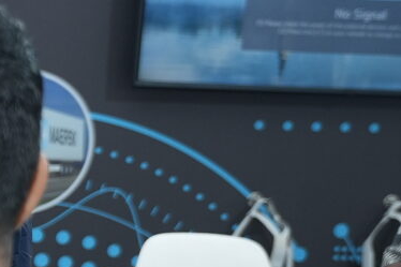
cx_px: -622
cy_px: 251
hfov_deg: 10.6
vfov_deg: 8.5
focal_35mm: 160
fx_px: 1782
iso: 400
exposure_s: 1/160
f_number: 2.8
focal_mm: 29.2
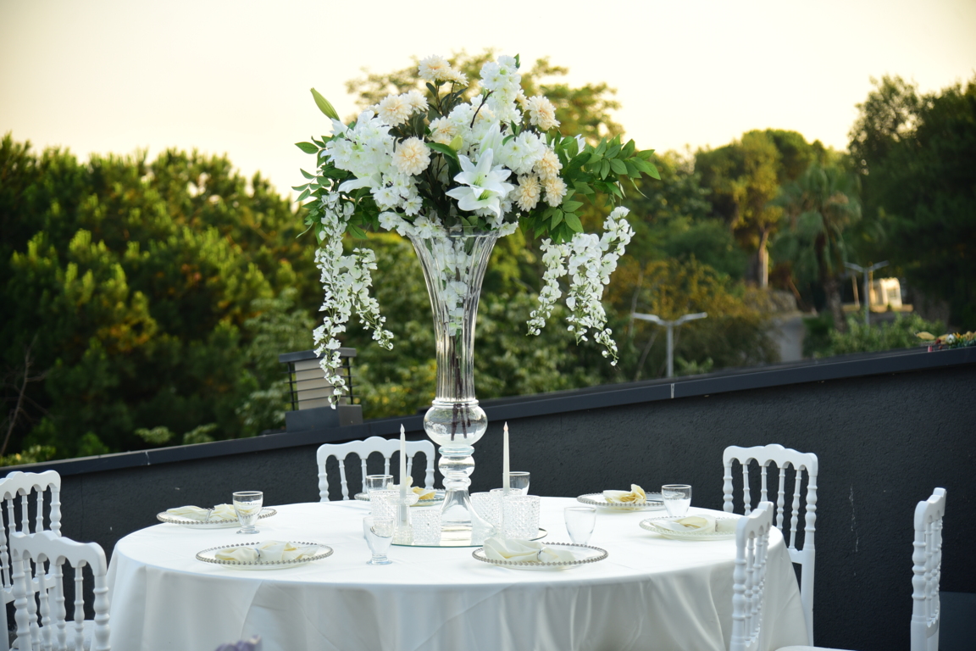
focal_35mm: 78
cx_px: 488
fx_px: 2115
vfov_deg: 17.5
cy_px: 326
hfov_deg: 26.0
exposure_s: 1/500
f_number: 4
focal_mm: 78
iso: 320
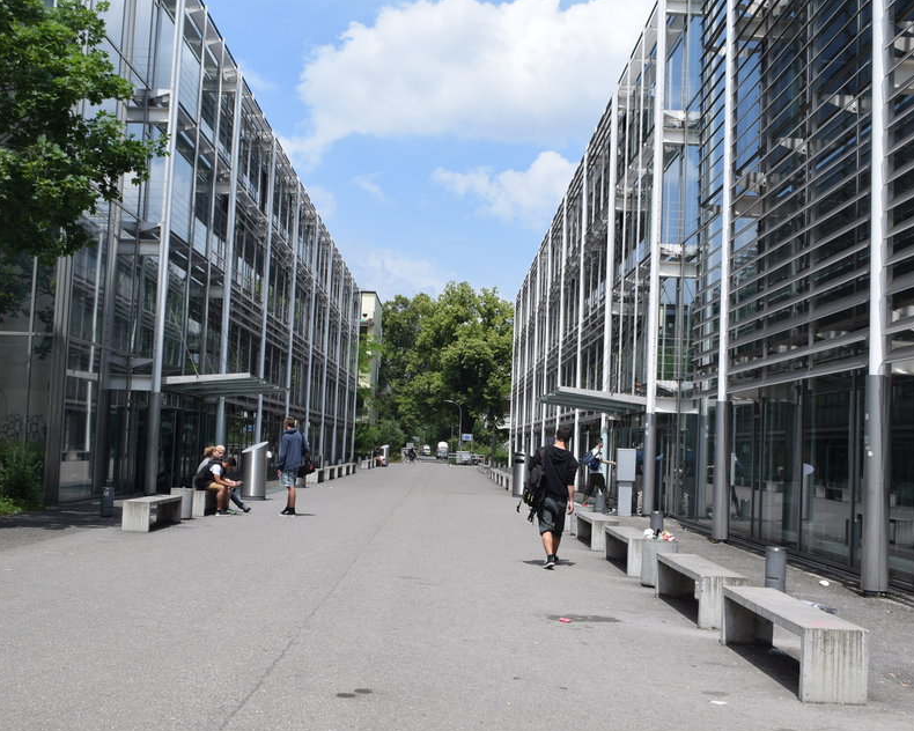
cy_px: 368
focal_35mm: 41
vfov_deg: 36.5
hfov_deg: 44.8
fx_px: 1109
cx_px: 438
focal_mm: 24
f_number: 10
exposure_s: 1/400
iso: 320
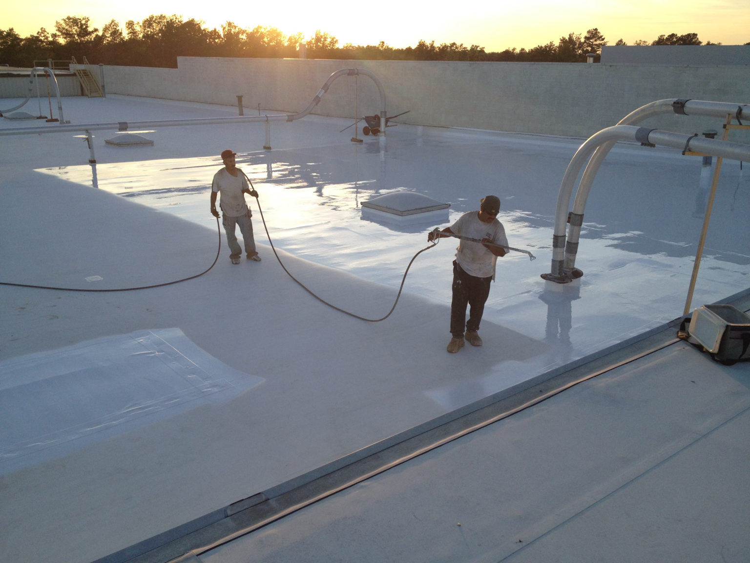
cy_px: 282
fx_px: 758
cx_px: 375
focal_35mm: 35
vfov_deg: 40.7
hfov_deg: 52.6
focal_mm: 4.28
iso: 80
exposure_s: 1/673
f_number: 2.4
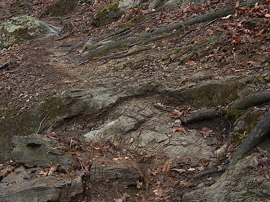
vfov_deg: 23.7
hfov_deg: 31.5
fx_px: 475
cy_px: 41
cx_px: 96
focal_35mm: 61
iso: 100
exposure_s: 1/328
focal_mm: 7.6
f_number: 4.8
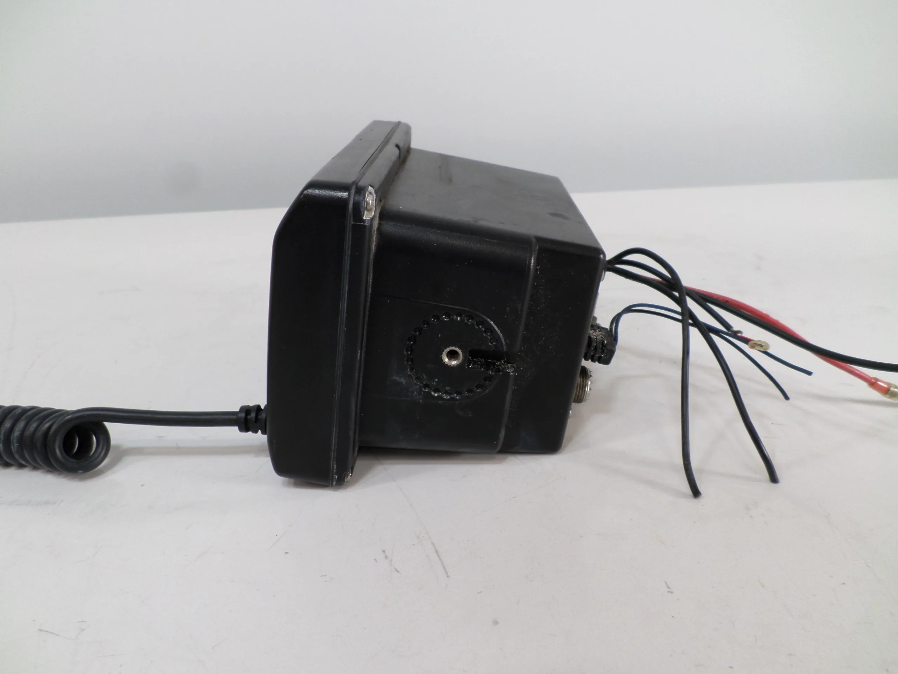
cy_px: 337
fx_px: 649
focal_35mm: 25
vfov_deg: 54.9
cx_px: 449
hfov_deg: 69.4
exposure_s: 1/45
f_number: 2.5
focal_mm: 4.5
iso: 80
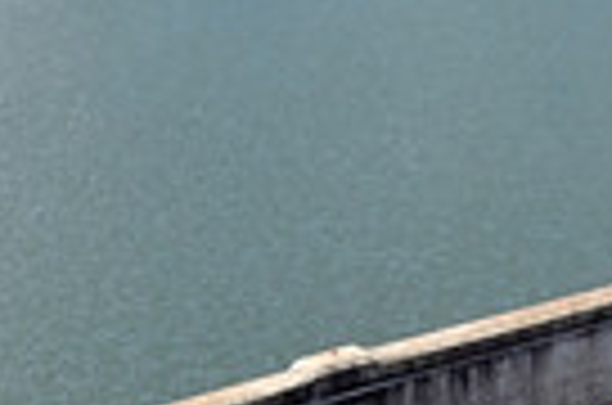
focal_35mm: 158
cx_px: 1251
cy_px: -207
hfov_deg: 11.6
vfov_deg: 8.4
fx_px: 2680
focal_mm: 14
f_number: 10
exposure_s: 1/250
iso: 220
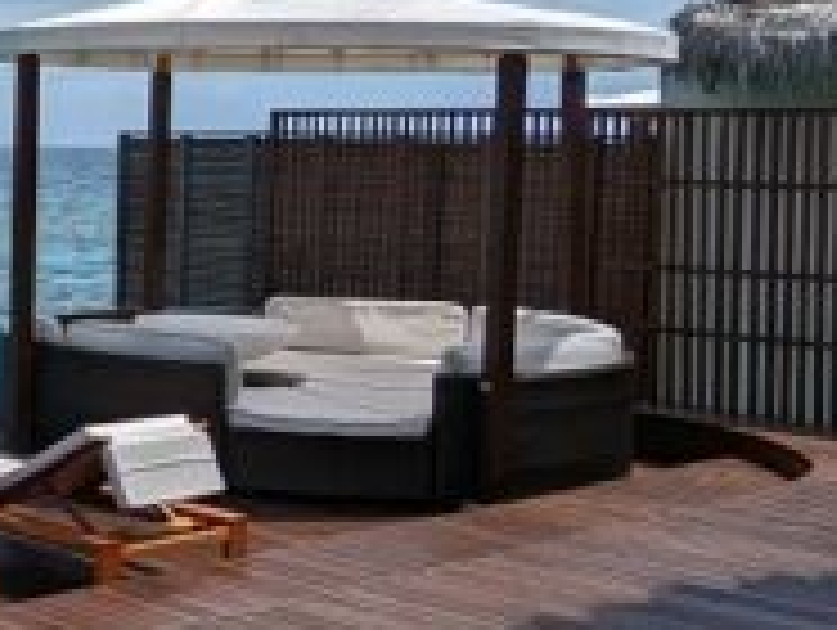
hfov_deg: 23.3
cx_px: -432
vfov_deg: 22.0
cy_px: 133
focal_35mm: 66
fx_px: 1598
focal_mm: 2.35
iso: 47
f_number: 2.2
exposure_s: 1/2445
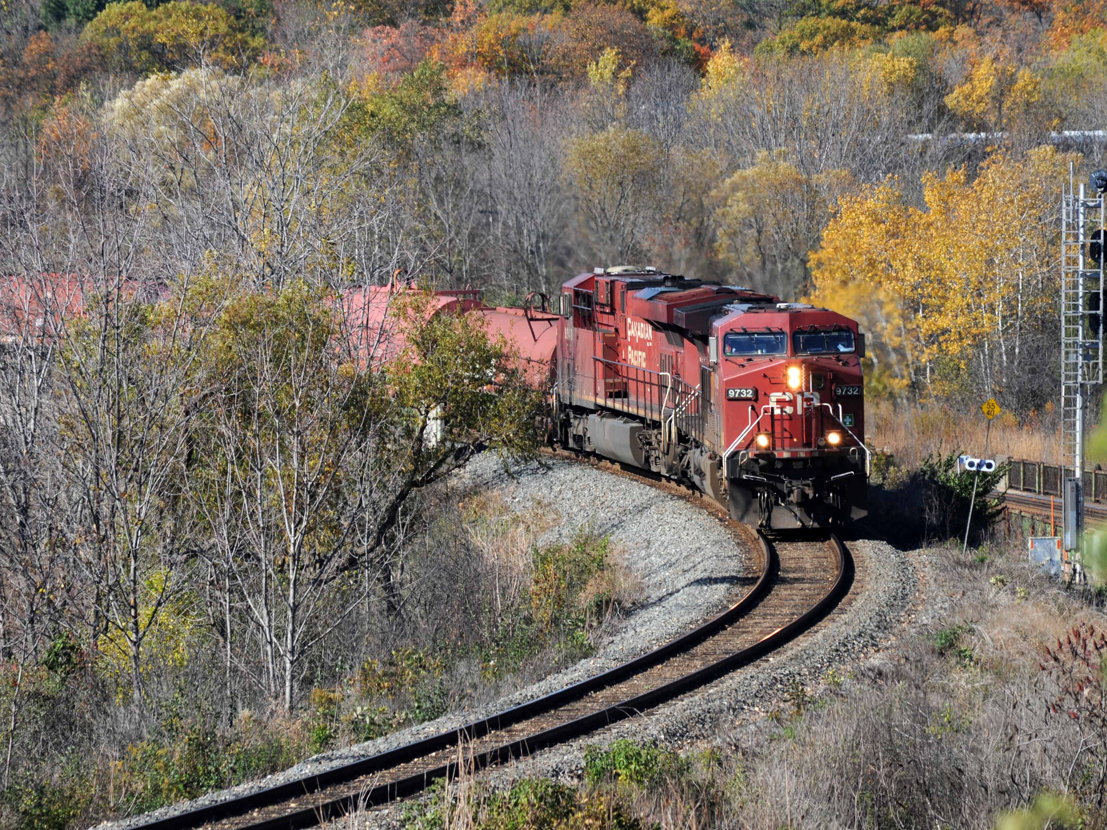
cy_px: 414
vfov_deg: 4.6
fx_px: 10425
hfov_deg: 6.1
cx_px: 601
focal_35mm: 326
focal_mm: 300
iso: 400
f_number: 11
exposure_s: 1/500
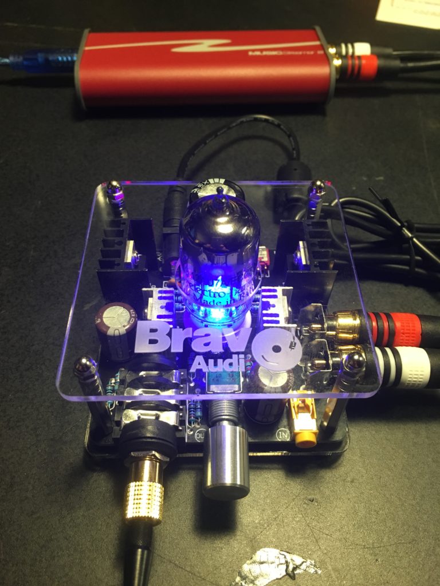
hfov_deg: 48.2
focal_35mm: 29
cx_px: 220
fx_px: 491
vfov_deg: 61.7
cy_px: 293
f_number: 2.2
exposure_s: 1/30
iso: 125
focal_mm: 4.15
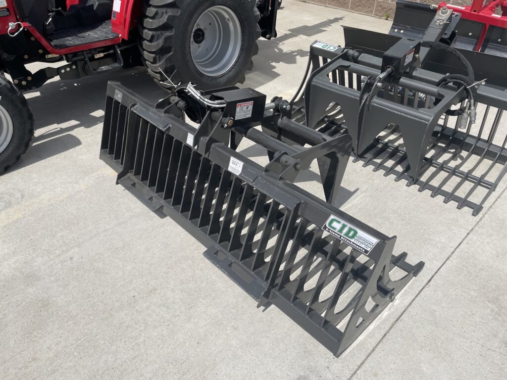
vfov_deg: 53.1
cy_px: 190
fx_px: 381
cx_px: 254
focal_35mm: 26
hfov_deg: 67.3
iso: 32
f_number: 1.6
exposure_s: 1/6494
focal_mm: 4.2
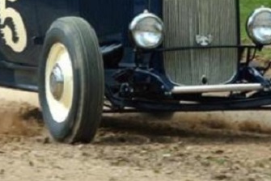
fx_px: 2637
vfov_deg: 3.9
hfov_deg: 5.9
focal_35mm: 350
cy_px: -23
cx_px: 104
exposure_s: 1/350
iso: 400
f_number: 9.5
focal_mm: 84
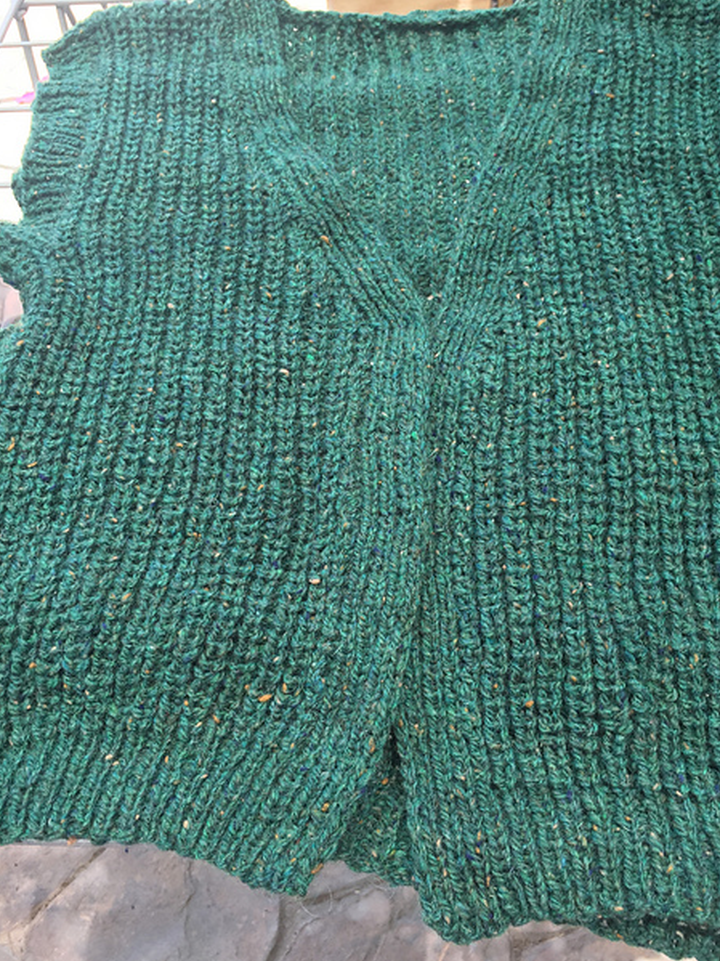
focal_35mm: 31
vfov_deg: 58.4
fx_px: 860
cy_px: 485
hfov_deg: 45.4
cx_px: 375
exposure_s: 1/124
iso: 32
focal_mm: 4.15
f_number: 2.2
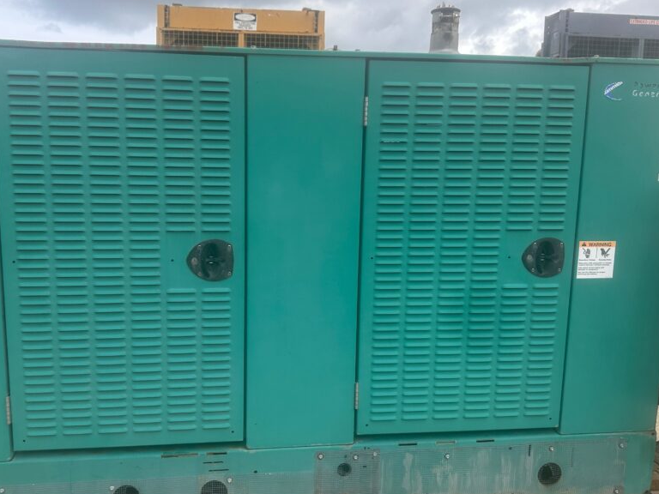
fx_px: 609
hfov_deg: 56.7
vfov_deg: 44.1
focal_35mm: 32
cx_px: 298
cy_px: 232
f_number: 1.78
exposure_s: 1/3247
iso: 80
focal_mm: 6.86
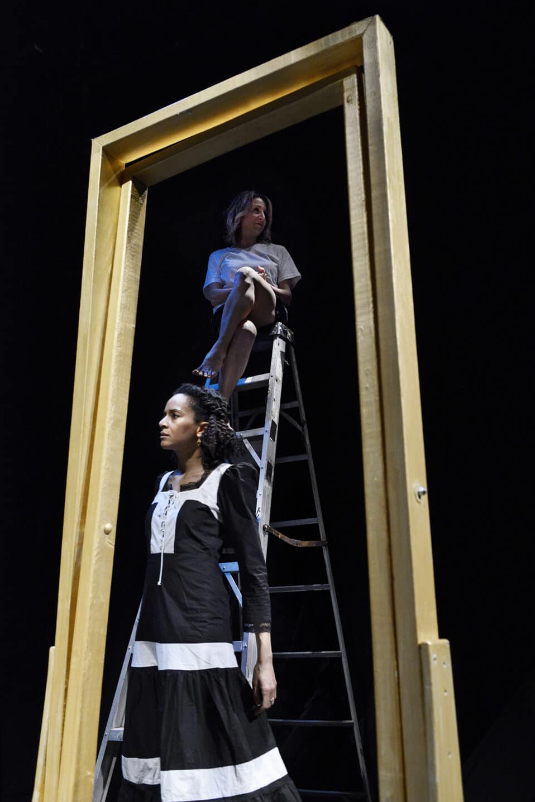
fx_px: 691
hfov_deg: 42.3
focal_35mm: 31
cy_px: 409
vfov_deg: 60.3
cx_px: 263
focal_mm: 29
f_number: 4
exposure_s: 1/125
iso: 2500
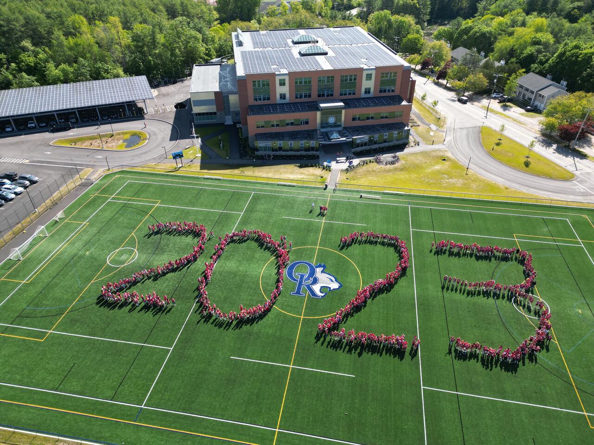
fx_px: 412
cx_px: 297
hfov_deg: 71.6
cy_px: 222
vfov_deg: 56.8
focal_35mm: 24
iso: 110
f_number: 1.7
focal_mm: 6.72
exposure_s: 1/1000
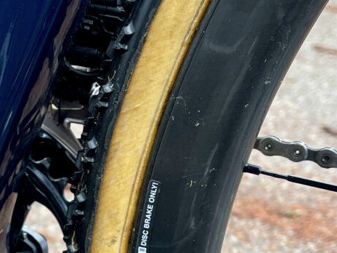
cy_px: 356
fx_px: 837
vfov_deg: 16.0
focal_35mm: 86
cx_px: 36
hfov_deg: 22.2
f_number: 1.6
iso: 100
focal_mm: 5.1
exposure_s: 1/121
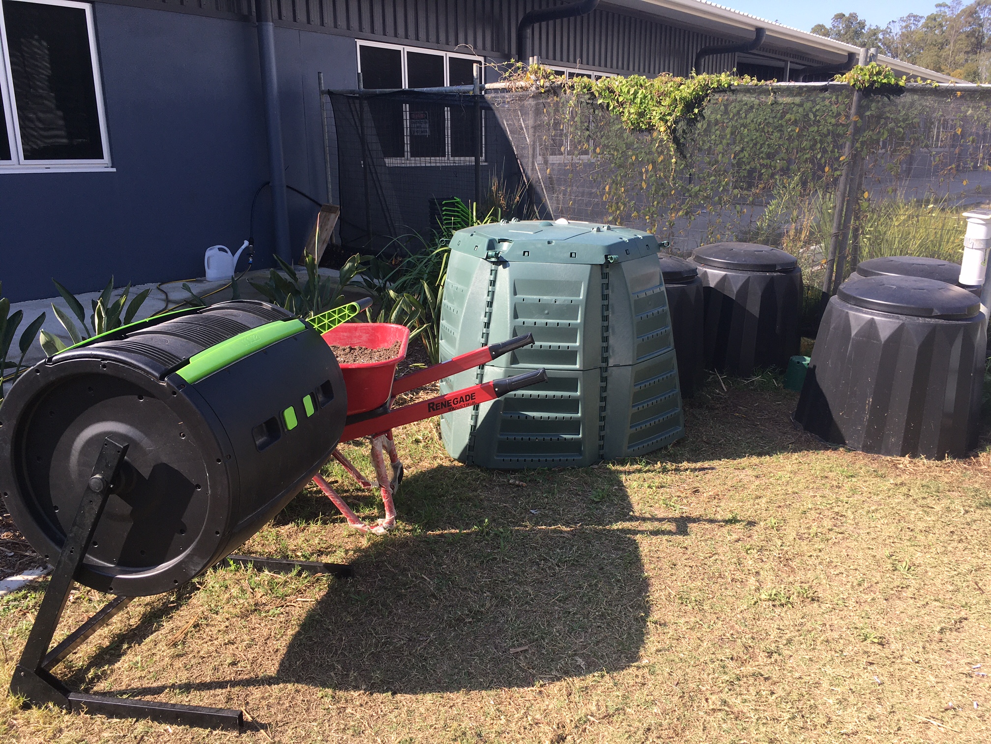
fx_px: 830
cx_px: 496
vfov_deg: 48.2
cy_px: 372
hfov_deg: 61.7
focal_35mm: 29
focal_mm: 4.15
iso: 25
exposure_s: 1/541
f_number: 2.2
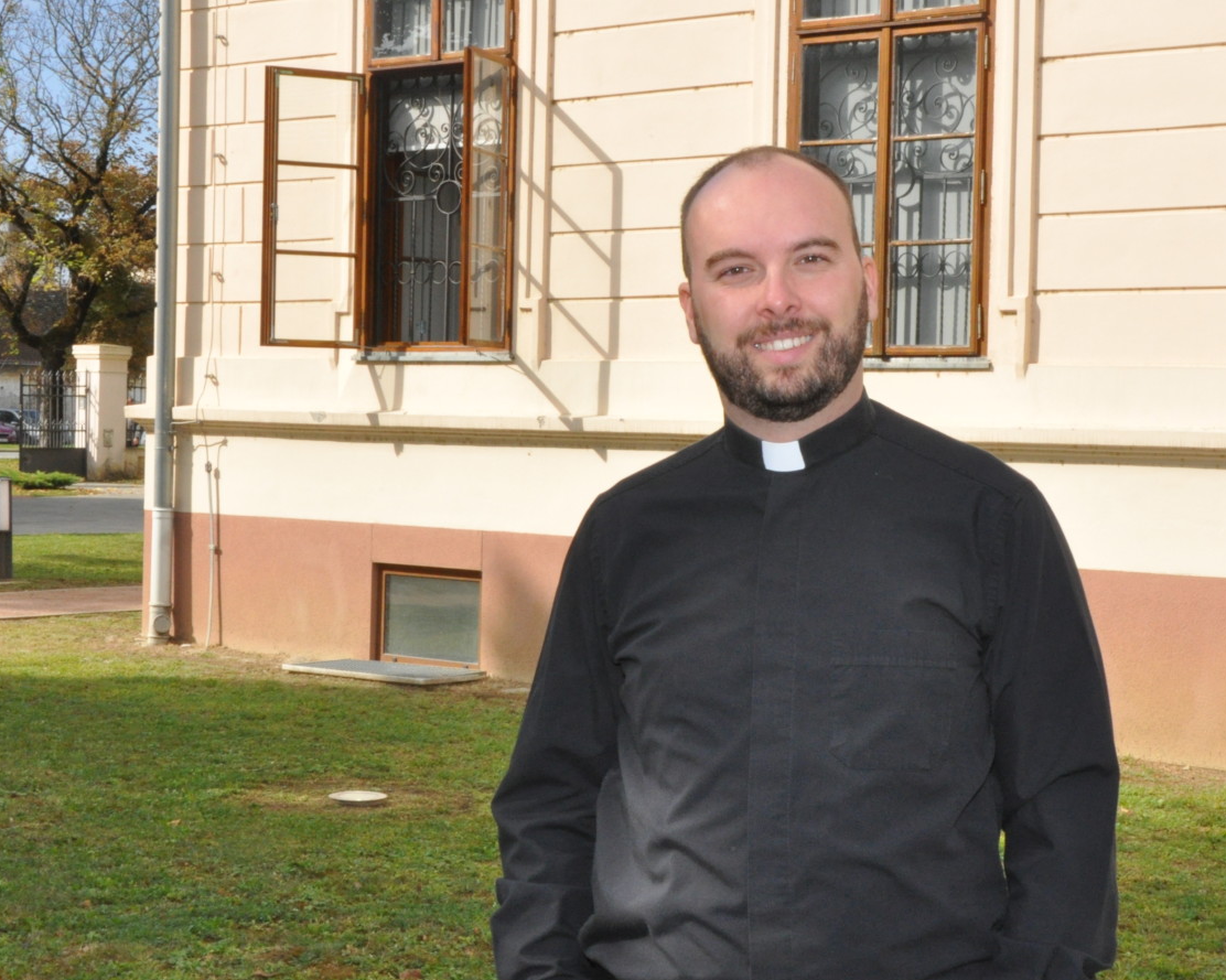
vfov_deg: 22.5
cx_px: 774
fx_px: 2467
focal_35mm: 68
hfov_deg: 27.8
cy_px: 438
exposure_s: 1/200
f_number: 25
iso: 800
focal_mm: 28
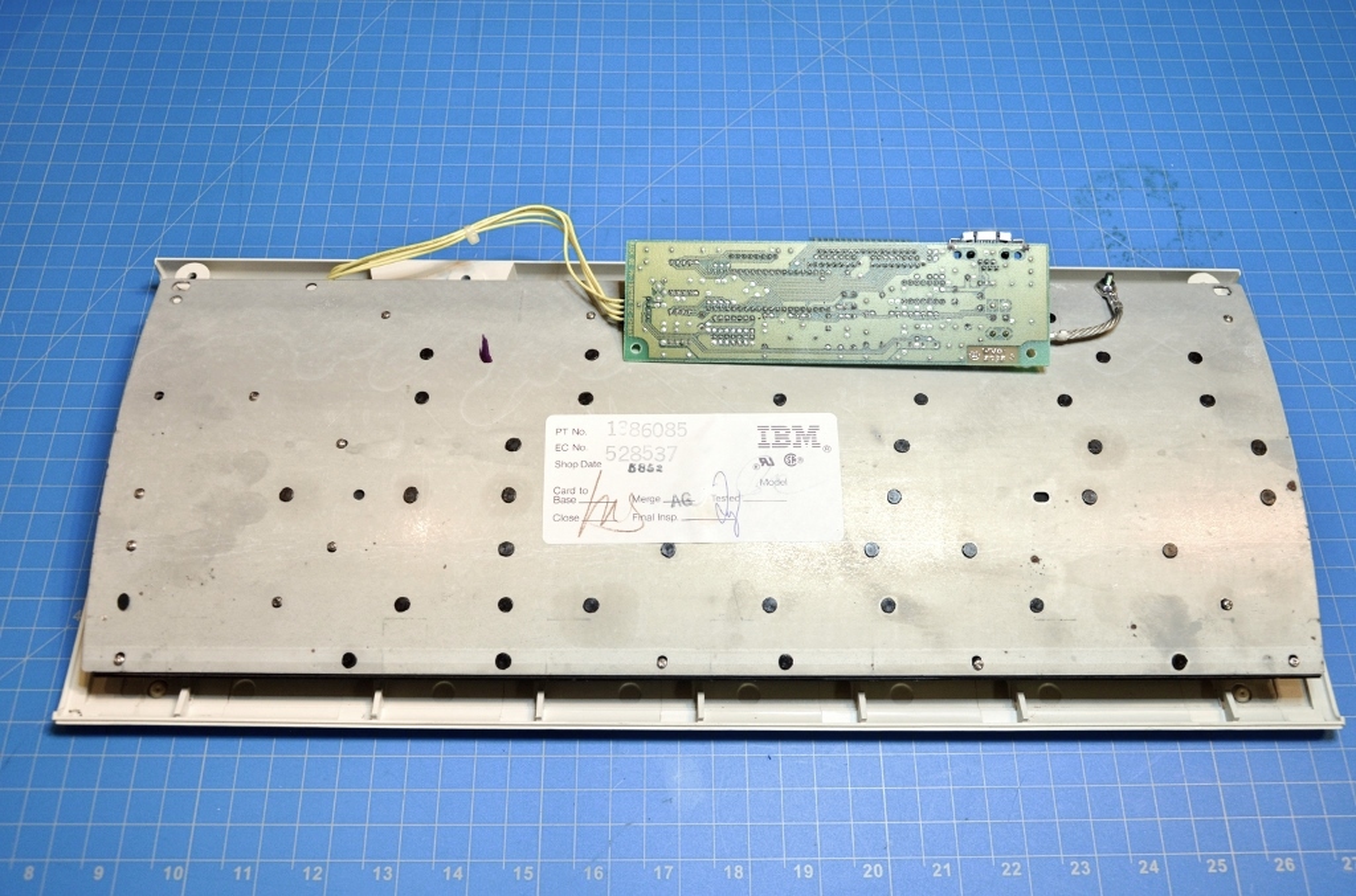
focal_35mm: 33
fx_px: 1240
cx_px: 678
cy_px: 448
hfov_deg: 57.3
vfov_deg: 39.8
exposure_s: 1/100
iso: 400
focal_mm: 22
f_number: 5
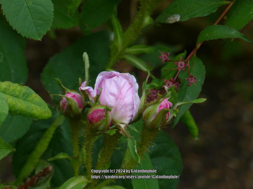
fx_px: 2470
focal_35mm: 338
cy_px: 94
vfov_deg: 4.4
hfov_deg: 5.9
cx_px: 126
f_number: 4
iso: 200
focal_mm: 60.8
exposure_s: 1/800
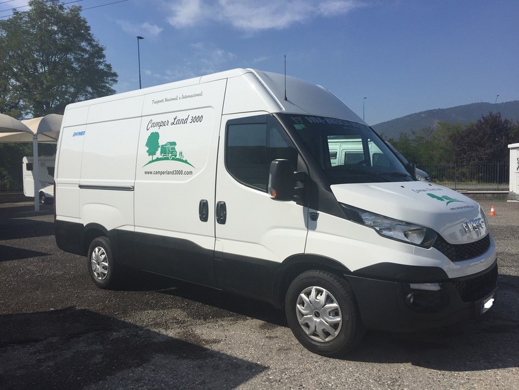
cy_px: 195
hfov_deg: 61.7
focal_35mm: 29
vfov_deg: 48.2
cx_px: 260
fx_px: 435
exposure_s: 1/4405
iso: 32
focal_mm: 4.15
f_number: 2.2
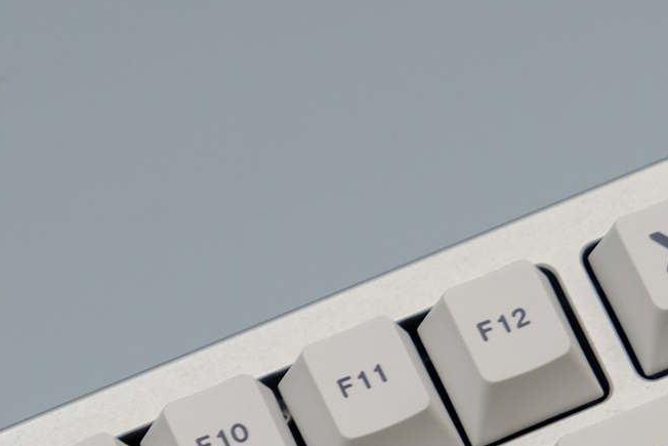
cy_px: 510
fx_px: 7089
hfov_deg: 5.4
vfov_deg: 3.6
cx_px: 812
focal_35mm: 382
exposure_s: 1/60
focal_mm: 55
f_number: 5.6
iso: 250
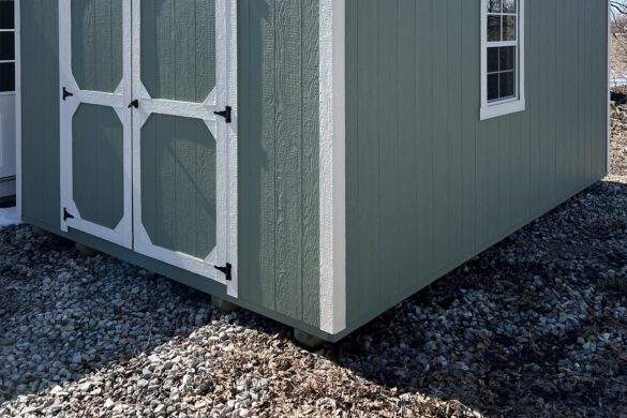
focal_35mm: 37
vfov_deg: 34.1
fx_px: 644
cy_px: 45
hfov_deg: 51.9
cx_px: 313
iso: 50
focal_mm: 5.7
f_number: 1.5
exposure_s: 1/2165
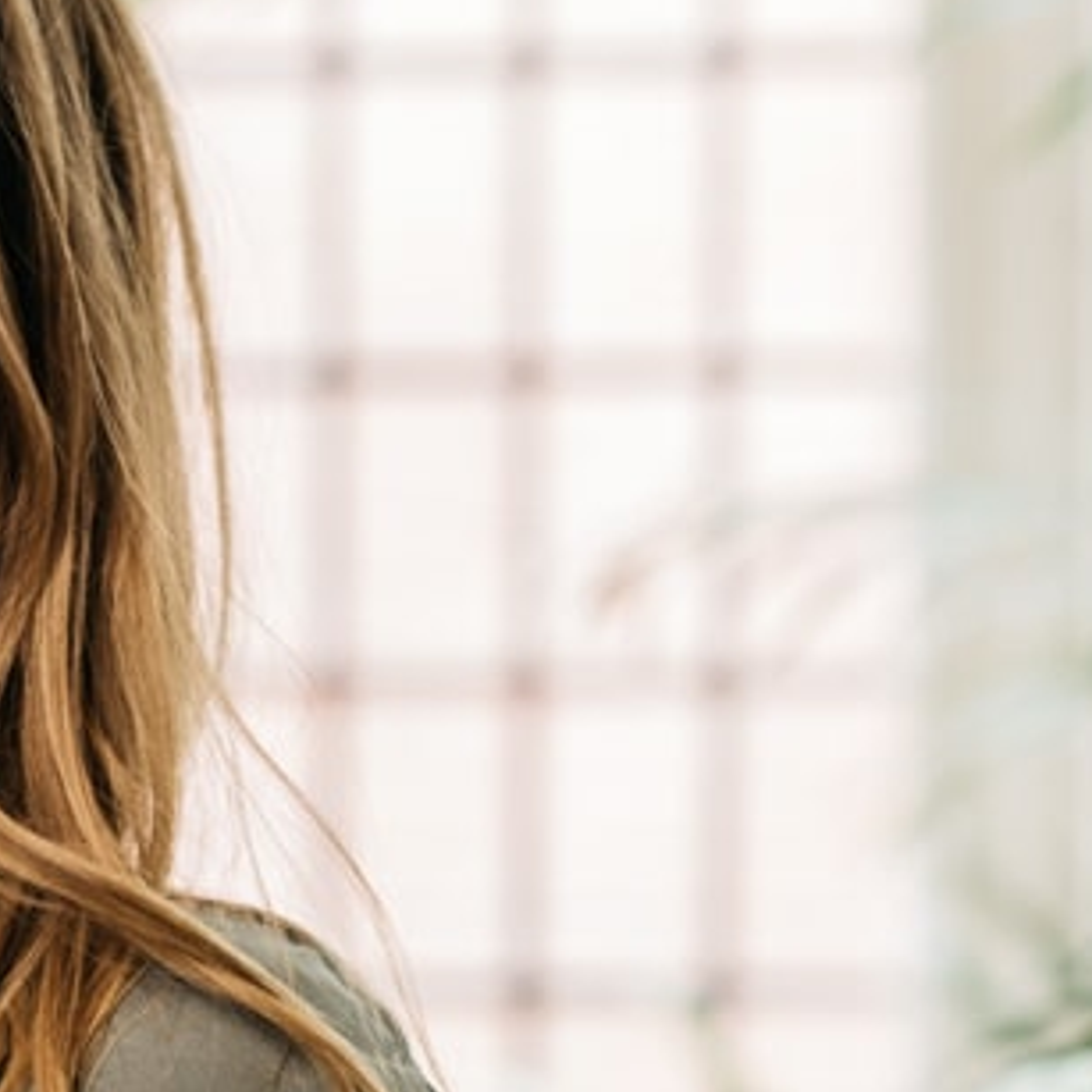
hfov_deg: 4.9
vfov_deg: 4.9
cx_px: -381
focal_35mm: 353
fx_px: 12599
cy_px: 1263
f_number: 2.5
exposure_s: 1/50
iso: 400
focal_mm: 85
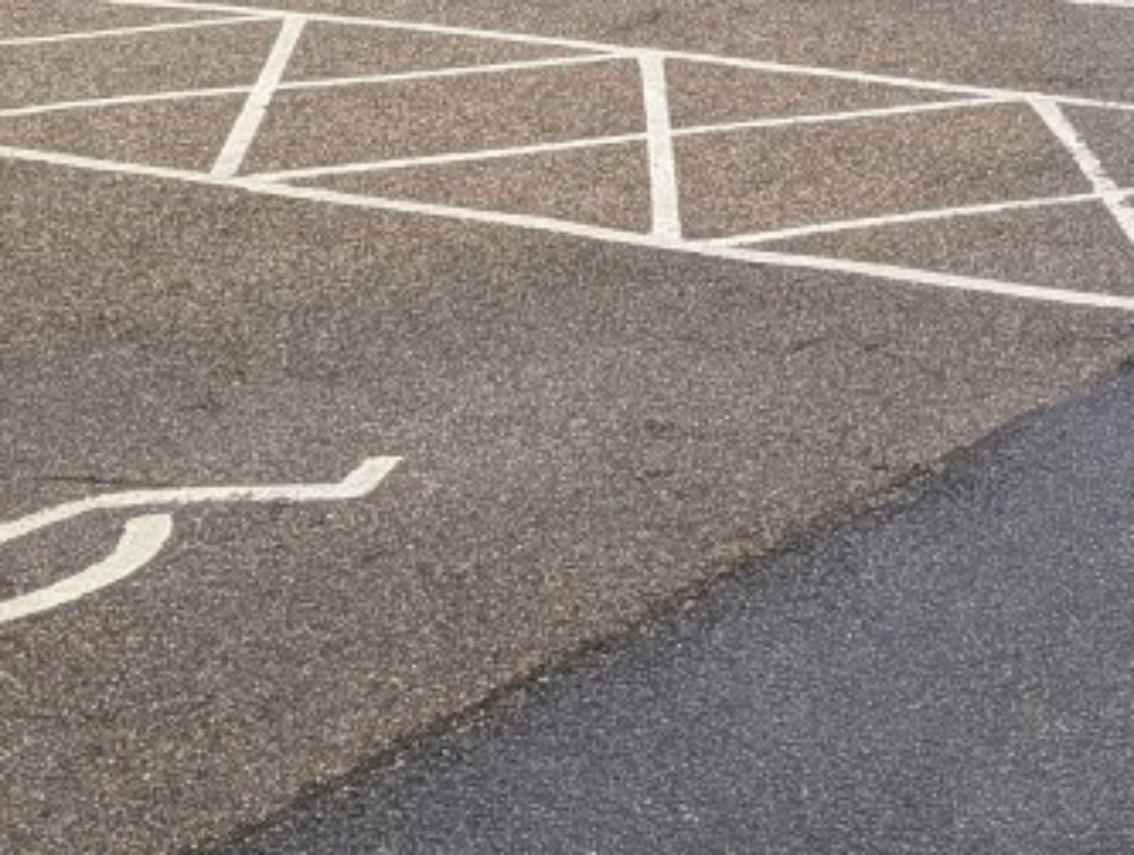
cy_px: -75
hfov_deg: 20.3
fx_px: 2822
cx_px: 1568
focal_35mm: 86
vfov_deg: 16.7
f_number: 1.85
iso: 40
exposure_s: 1/213
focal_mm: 6.81
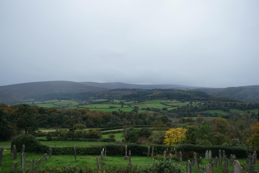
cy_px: 86
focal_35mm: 34
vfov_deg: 38.9
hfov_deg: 55.8
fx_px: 245
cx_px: 130
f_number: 8
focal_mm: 34
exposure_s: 1/125
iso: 100
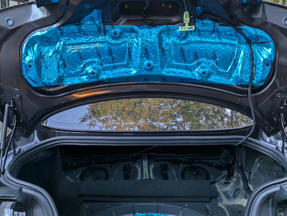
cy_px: 108
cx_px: 144
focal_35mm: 48
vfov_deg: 30.3
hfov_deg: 39.6
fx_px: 399
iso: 65
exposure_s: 1/23.3
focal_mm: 6.81
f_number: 1.85
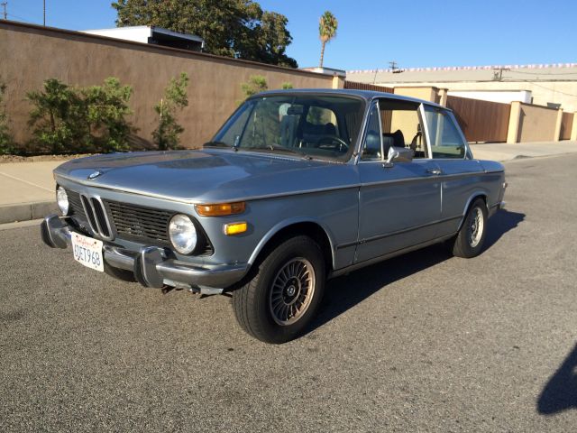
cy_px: 216
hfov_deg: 61.7
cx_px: 288
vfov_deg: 48.2
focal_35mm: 29
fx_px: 483
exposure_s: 1/1466
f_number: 2.2
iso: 32
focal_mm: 4.15
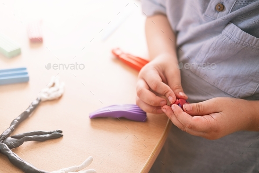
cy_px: 86
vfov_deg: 25.5
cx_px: 130
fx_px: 381
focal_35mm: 53
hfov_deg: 37.5
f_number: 2
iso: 320
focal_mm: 35
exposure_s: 1/180
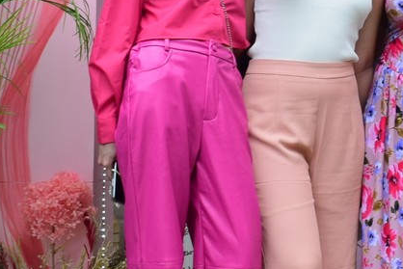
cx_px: 419
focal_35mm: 154
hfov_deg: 13.1
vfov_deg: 8.8
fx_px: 1730
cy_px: -40
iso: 160
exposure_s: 1/160
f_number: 7.1
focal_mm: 21
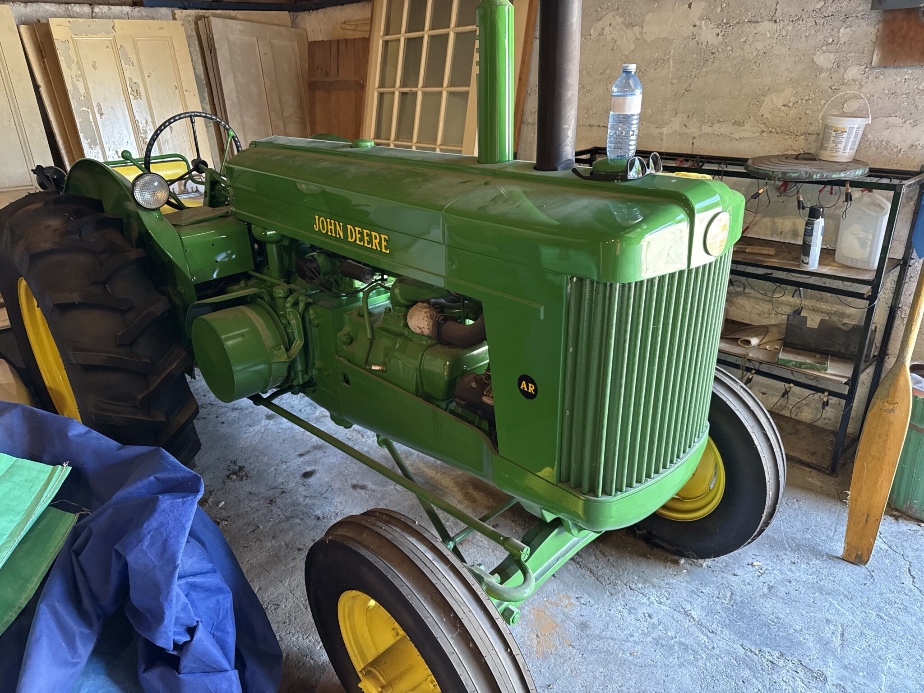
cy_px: 346
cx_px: 462
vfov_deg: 56.8
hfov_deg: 71.6
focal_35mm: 24
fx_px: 641
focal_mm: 6.76
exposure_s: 1/60
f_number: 1.78
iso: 500
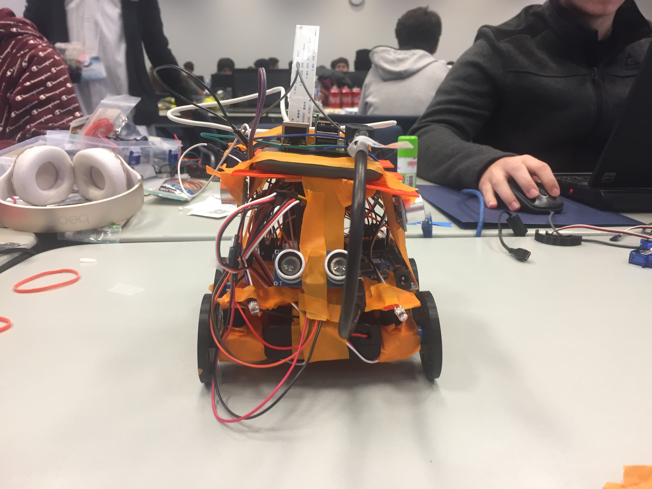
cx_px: 326
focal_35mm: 29
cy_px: 244
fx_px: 546
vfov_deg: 48.2
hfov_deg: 61.7
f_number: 2.2
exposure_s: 1/30
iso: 80
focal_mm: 4.15
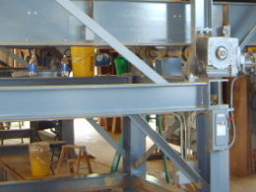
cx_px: 128
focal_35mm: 78
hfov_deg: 25.0
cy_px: 12
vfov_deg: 18.5
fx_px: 577
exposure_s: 1/45
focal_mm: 5.8
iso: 193
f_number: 2.8
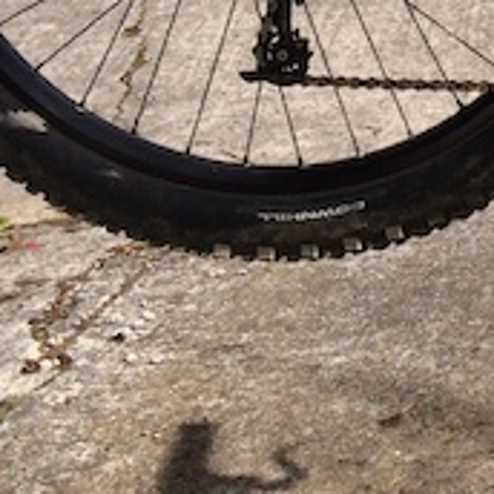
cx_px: 971
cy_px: -279
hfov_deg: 12.6
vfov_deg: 13.3
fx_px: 1986
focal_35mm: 123
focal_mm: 4.12
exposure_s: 1/1466
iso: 32
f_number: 2.2
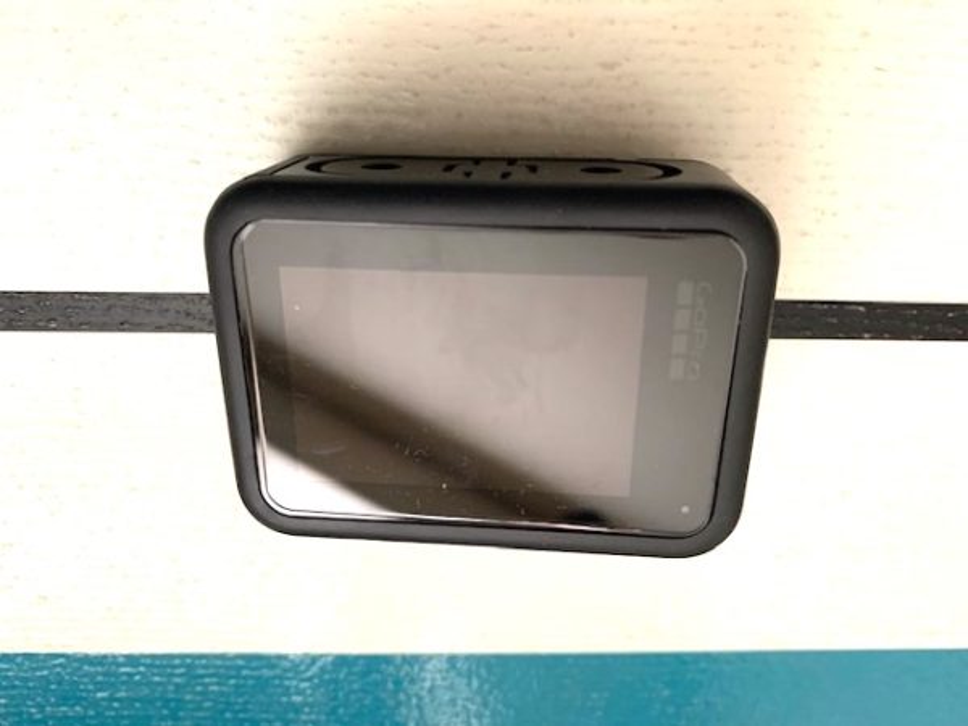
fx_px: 727
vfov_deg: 53.1
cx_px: 484
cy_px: 363
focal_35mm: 26
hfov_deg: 67.3
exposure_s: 1/60
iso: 320
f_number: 1.8
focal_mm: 4.25
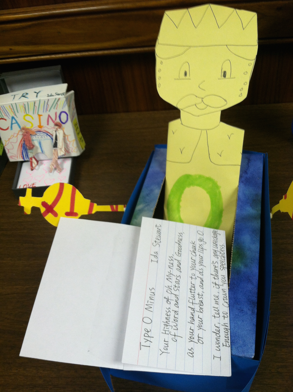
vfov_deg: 52.7
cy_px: 196
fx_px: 396
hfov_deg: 40.6
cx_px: 146
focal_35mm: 35
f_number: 2.8
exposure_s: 1/17
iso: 100
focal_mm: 3.85
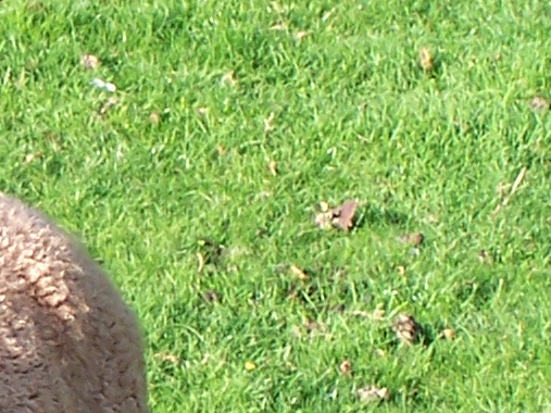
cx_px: -375
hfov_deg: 4.6
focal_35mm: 427
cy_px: 405
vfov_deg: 3.5
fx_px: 6795
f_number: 3.2
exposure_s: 1/180
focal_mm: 15.6
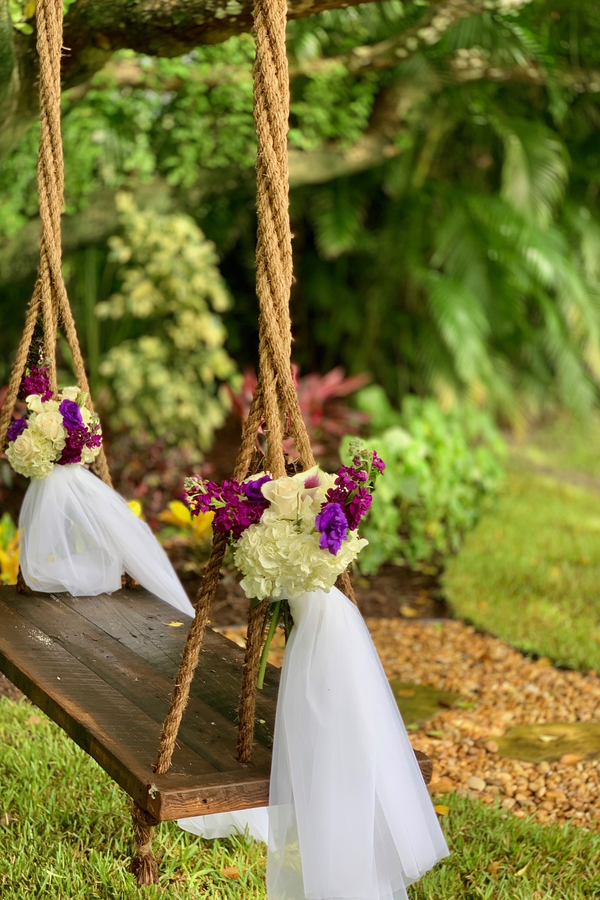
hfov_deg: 24.6
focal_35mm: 55
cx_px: 267
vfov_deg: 36.2
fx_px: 1374
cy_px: 456
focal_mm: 6
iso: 50
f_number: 2.4
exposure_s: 1/122
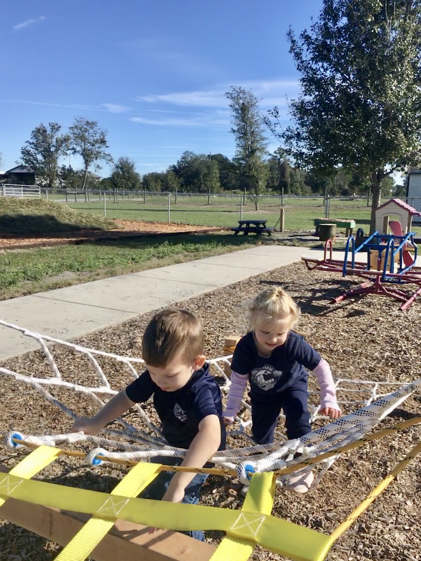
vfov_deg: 61.7
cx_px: 210
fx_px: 470
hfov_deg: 48.2
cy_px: 280
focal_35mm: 29
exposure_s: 1/1425
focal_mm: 4.15
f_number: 2.2
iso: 25
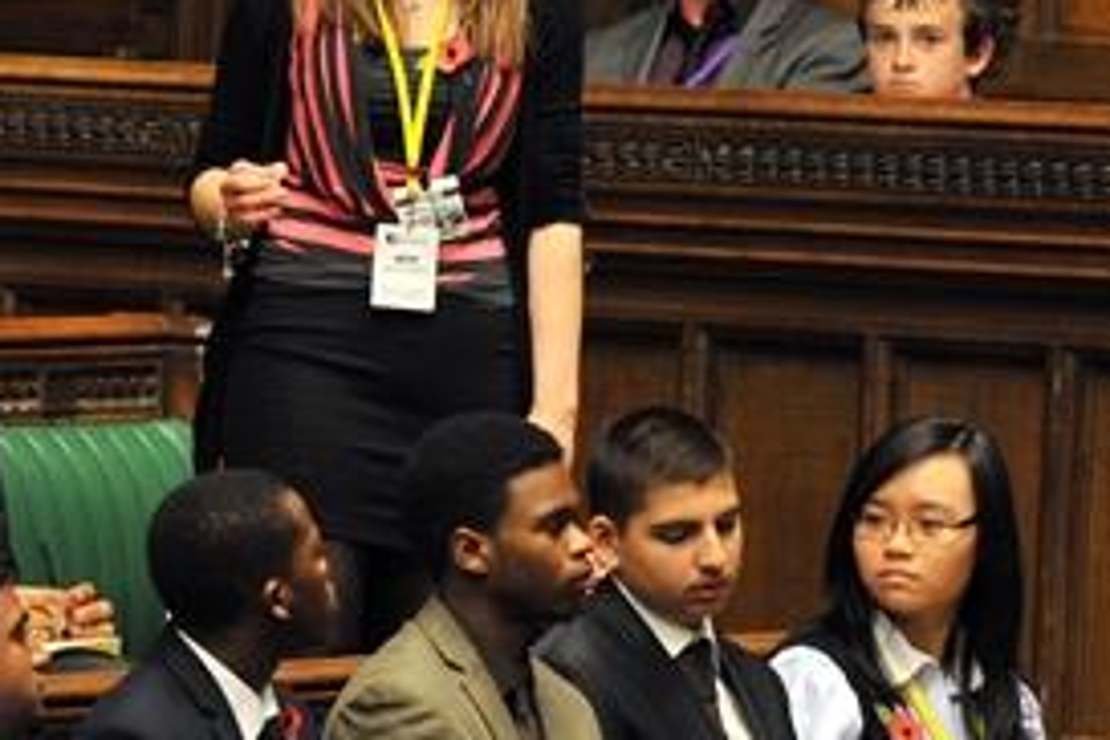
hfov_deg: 4.1
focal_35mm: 498
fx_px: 15354
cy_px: 362
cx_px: -126
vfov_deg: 2.8
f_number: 4
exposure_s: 1/60
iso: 1250
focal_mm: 160
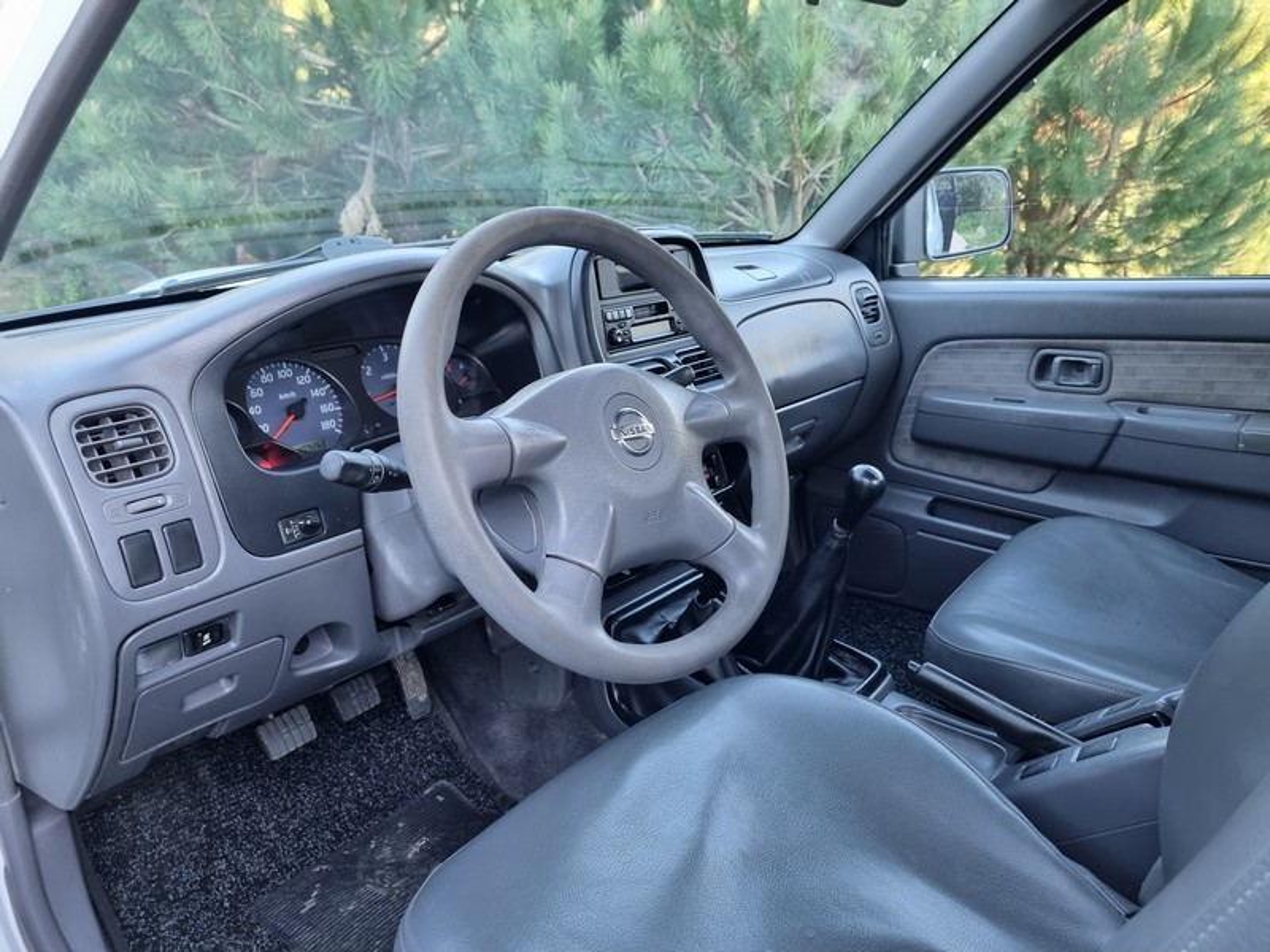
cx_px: 635
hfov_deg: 67.3
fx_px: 954
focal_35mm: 26
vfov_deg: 53.1
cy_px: 476
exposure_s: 1/100
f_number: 1.8
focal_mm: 5.4
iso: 200
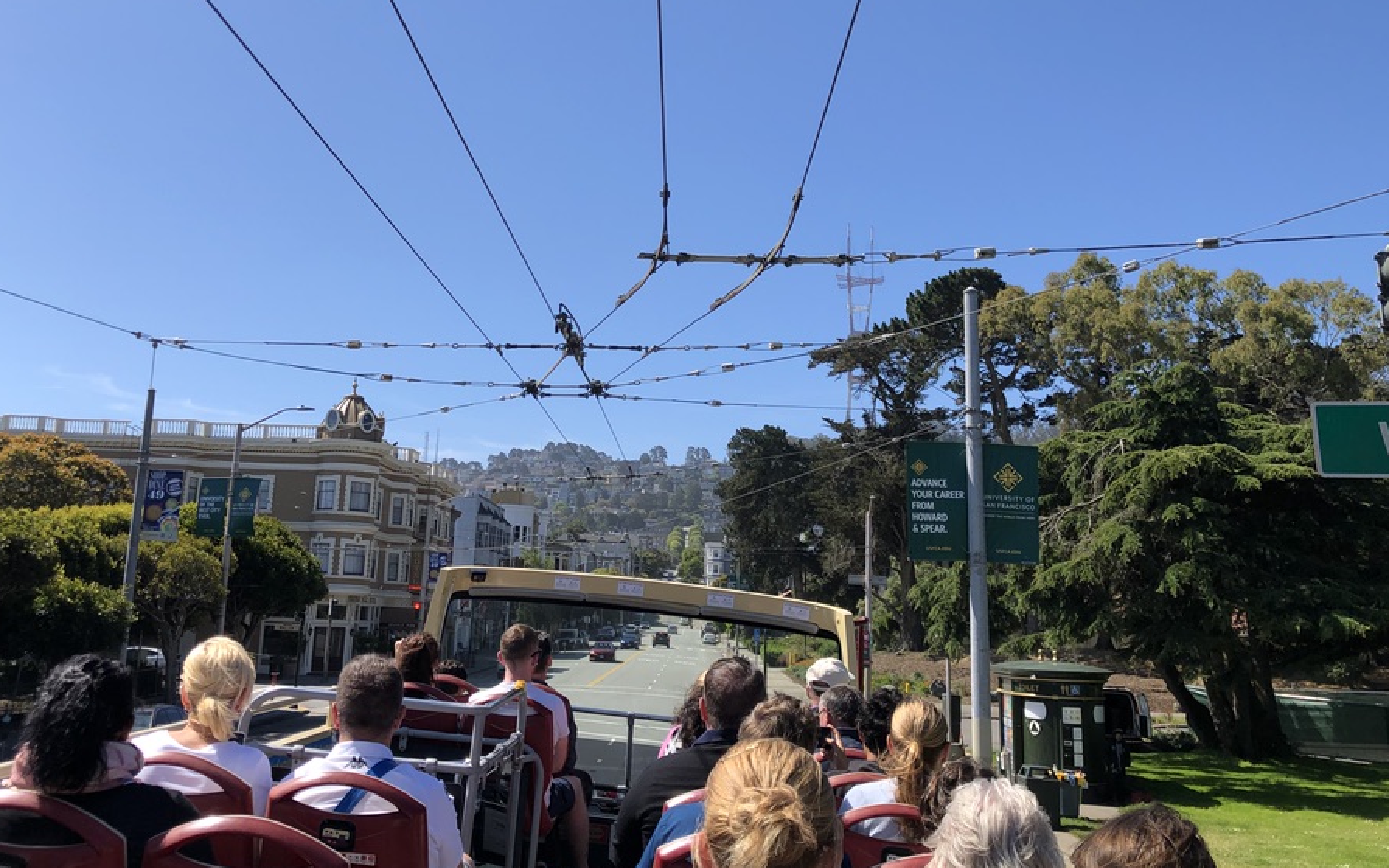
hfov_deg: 56.5
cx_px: 604
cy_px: 357
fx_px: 1287
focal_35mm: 34
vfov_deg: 37.2
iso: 20
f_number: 1.8
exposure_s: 1/1919
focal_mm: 4
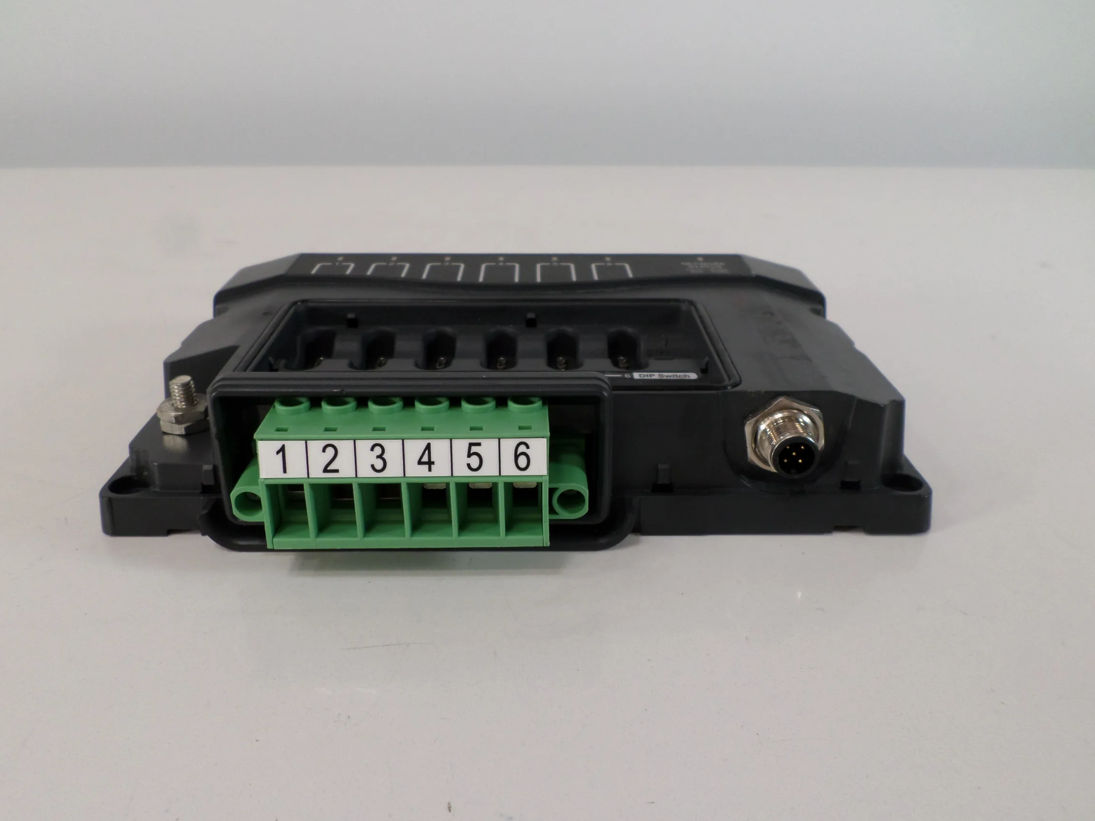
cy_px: 450
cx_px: 541
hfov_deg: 63.4
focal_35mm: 28
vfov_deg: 49.7
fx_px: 886
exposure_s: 1/60
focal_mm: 4.5
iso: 80
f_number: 2.5
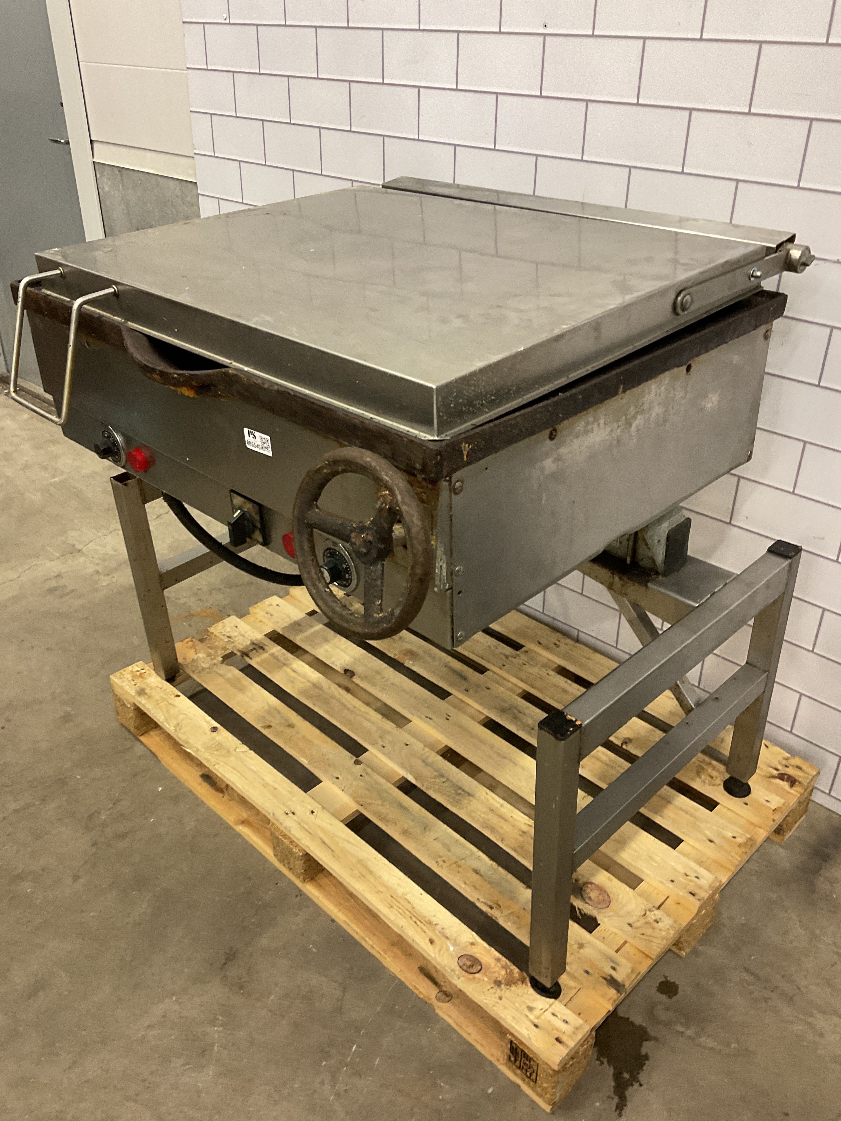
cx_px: 420
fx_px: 939
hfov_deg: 48.2
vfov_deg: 61.7
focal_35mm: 29
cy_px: 560
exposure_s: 1/50
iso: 100
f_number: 1.8
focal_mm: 3
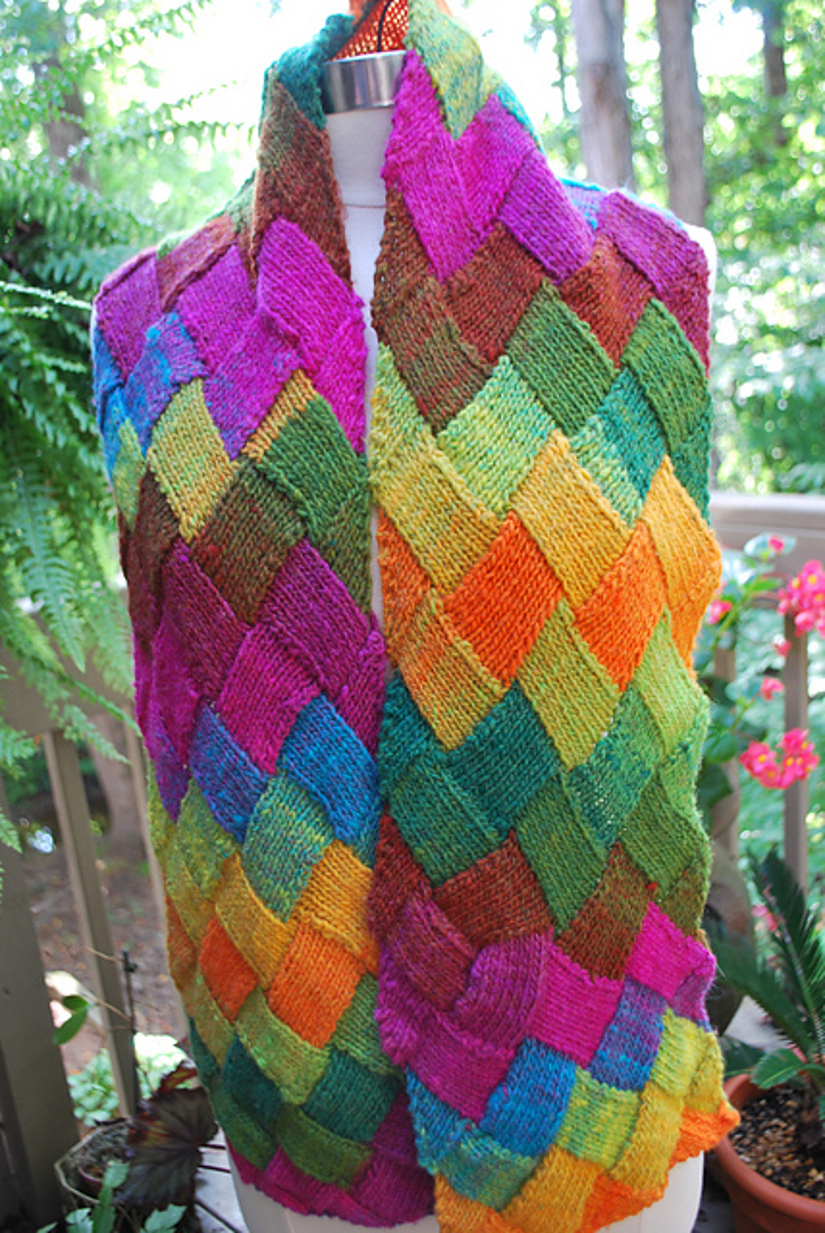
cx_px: 412
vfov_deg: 57.2
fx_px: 1132
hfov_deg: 40.0
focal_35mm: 33
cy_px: 616
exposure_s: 1/30
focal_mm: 22
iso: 360
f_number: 4
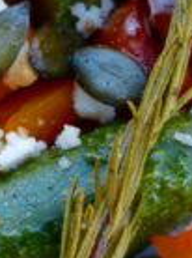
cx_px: -65
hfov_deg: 7.6
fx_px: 1432
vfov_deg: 10.2
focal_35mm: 193
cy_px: -7
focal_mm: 4.5
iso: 125
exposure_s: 1/60
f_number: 2.8
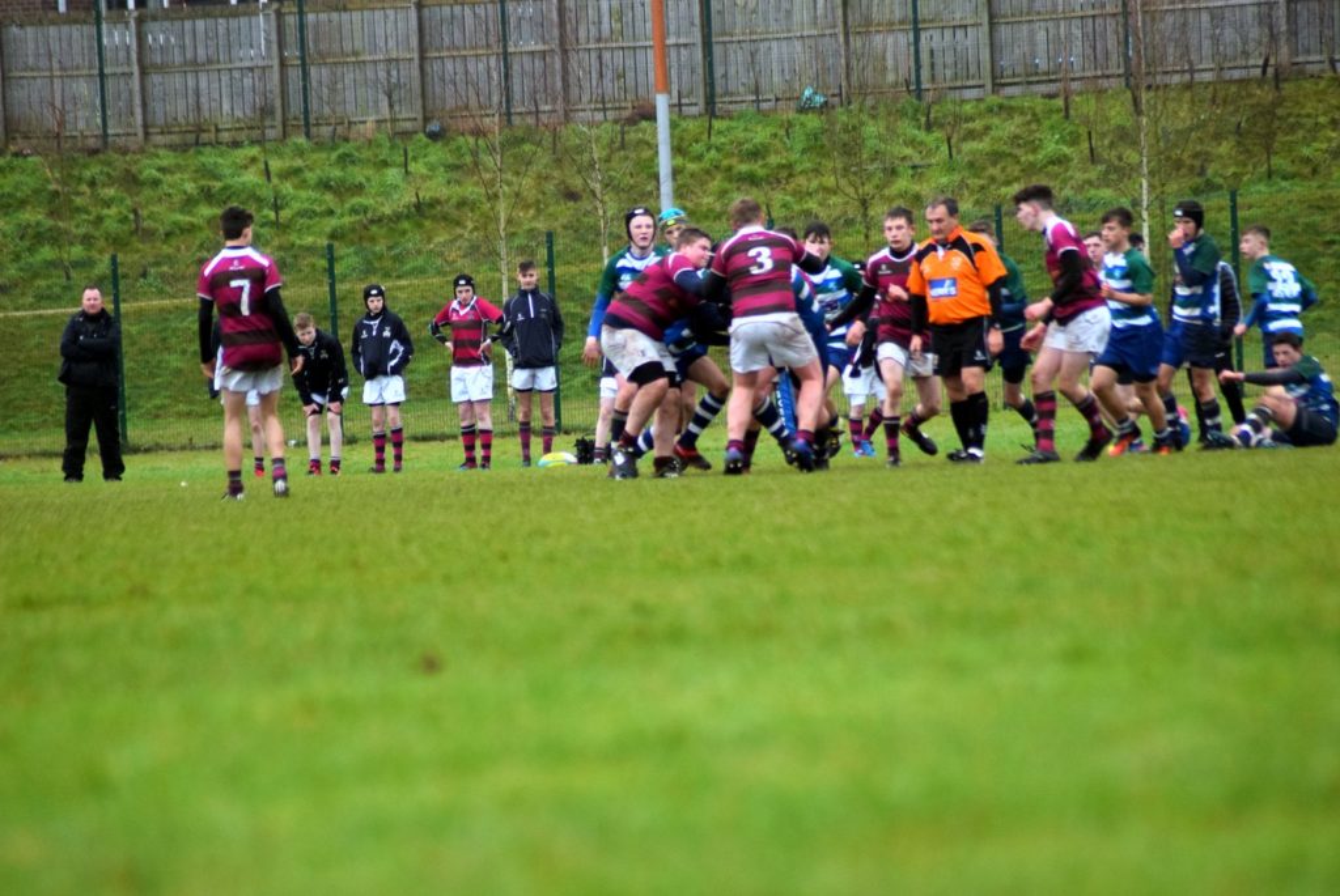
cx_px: 670
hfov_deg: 6.9
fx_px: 11178
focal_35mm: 300
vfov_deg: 4.6
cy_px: 448
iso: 1250
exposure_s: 1/500
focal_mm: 200
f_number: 4.8
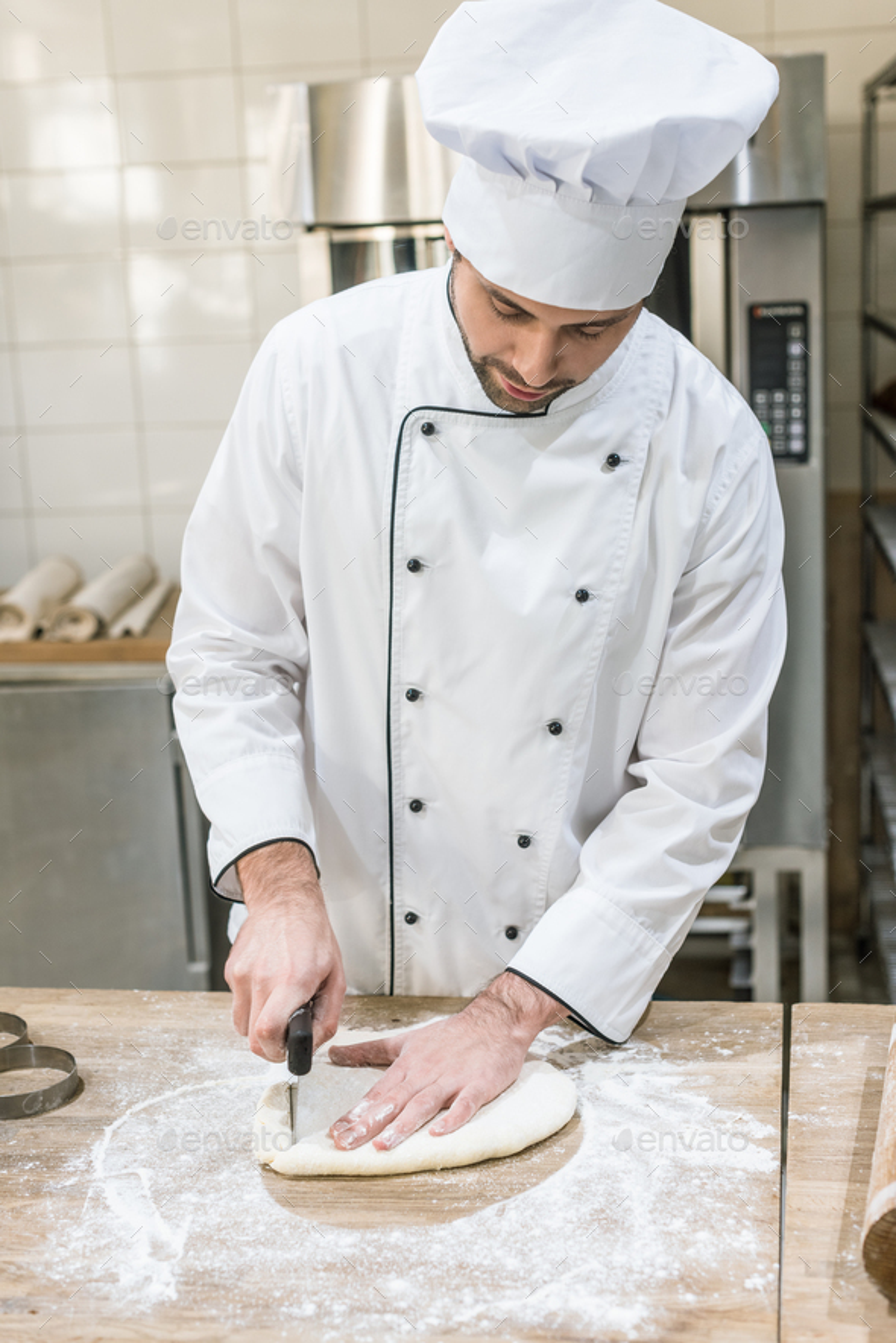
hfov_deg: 27.0
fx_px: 1865
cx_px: 448
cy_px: 672
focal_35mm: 50
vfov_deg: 39.6
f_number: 3.5
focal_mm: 50
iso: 400
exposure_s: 1/160
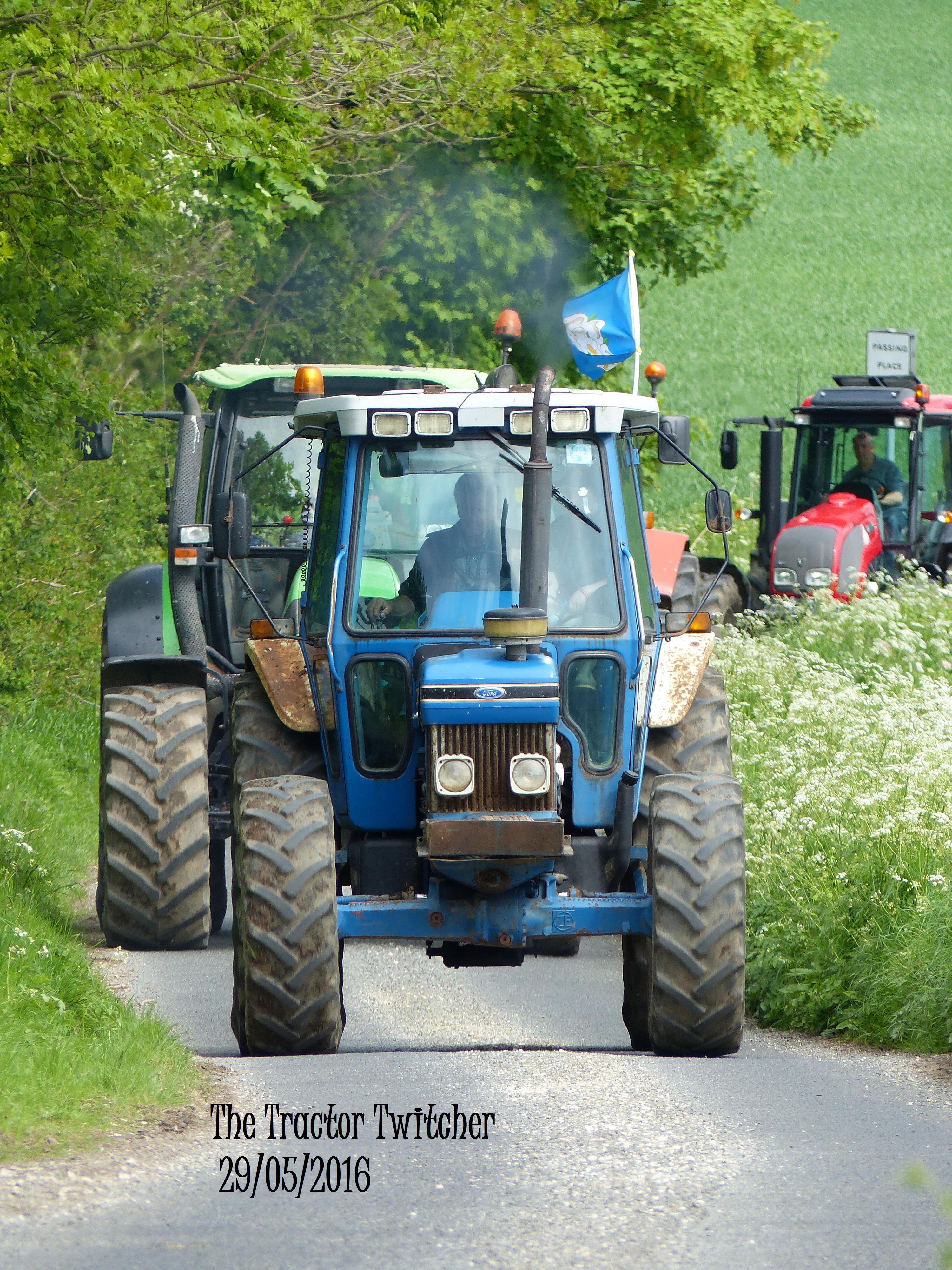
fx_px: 21781
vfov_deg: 3.3
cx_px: 476
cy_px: 635
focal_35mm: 594
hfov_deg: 2.5
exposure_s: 1/400
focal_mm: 107
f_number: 4
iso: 100
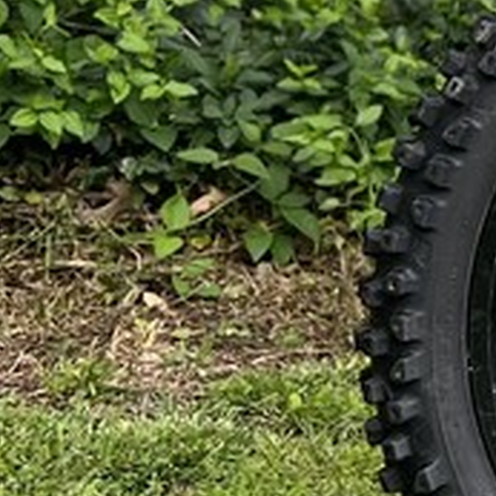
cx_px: 1488
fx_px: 2578
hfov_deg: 8.9
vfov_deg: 10.8
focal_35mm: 159
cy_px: -140
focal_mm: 5.7
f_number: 1.5
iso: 50
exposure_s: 1/162
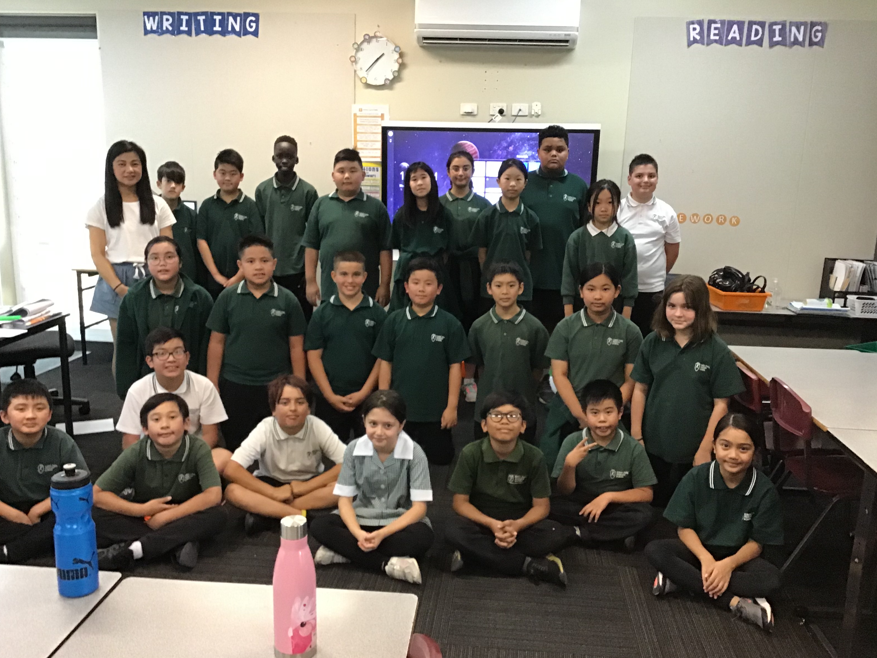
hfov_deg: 56.8
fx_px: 811
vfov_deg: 44.2
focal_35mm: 32
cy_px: 338
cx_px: 427
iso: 200
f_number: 2.4
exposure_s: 1/25
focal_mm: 3.3
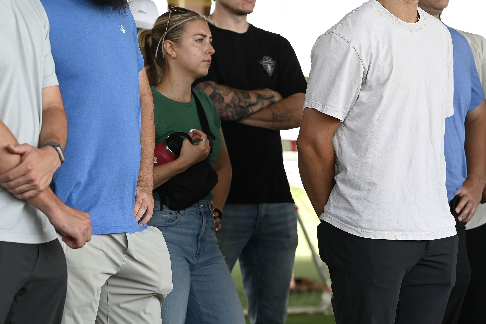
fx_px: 2496
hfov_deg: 11.1
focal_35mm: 185
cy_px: 49
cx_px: 278
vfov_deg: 7.4
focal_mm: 103
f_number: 4.5
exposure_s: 1/160
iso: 200
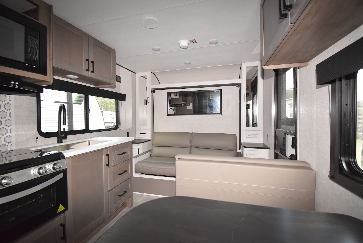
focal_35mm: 15
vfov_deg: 77.5
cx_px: 182
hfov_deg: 100.3
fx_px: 151
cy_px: 122
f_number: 4.5
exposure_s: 1/60
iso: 1100
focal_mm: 10
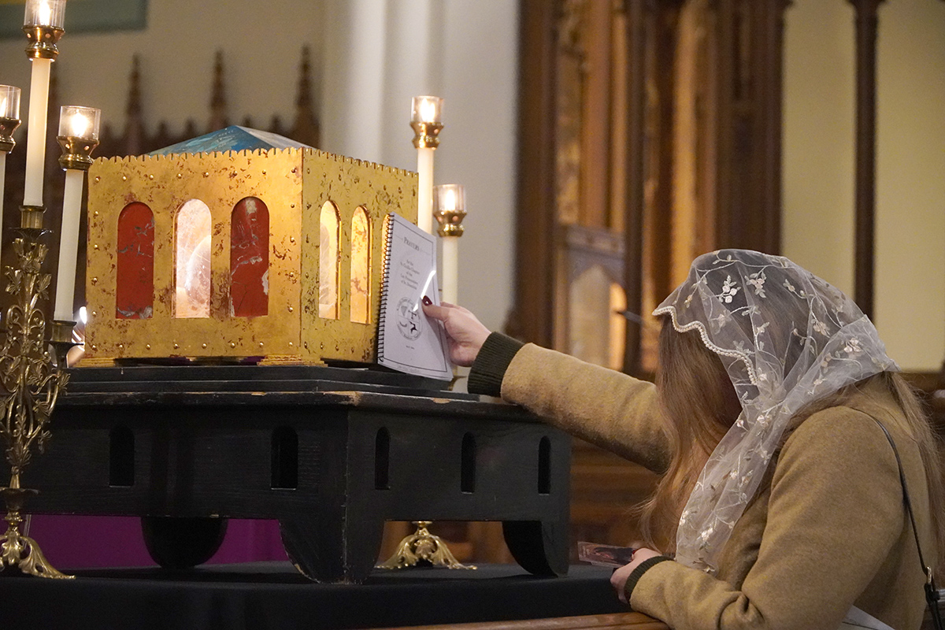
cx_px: 472
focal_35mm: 104
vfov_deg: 13.2
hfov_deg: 19.7
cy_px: 315
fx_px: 2717
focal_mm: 69
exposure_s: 1/100
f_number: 4
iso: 6400
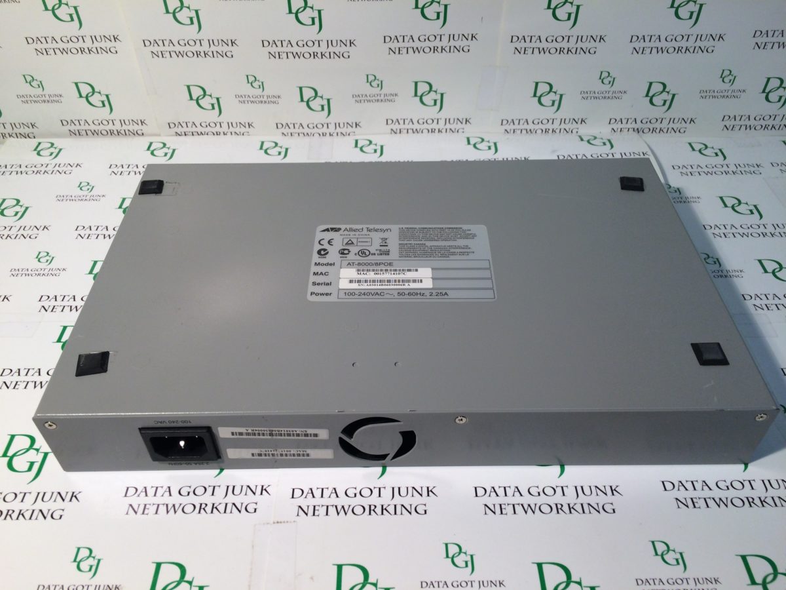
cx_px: 393
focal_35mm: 29
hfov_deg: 61.7
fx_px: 658
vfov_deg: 48.2
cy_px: 295
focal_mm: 4.15
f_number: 2.2
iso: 64
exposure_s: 1/120
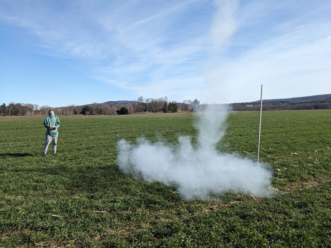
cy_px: 124
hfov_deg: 65.3
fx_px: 258
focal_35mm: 27
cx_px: 166
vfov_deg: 51.4
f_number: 1.73
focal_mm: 4.38
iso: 80
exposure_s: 1/3356
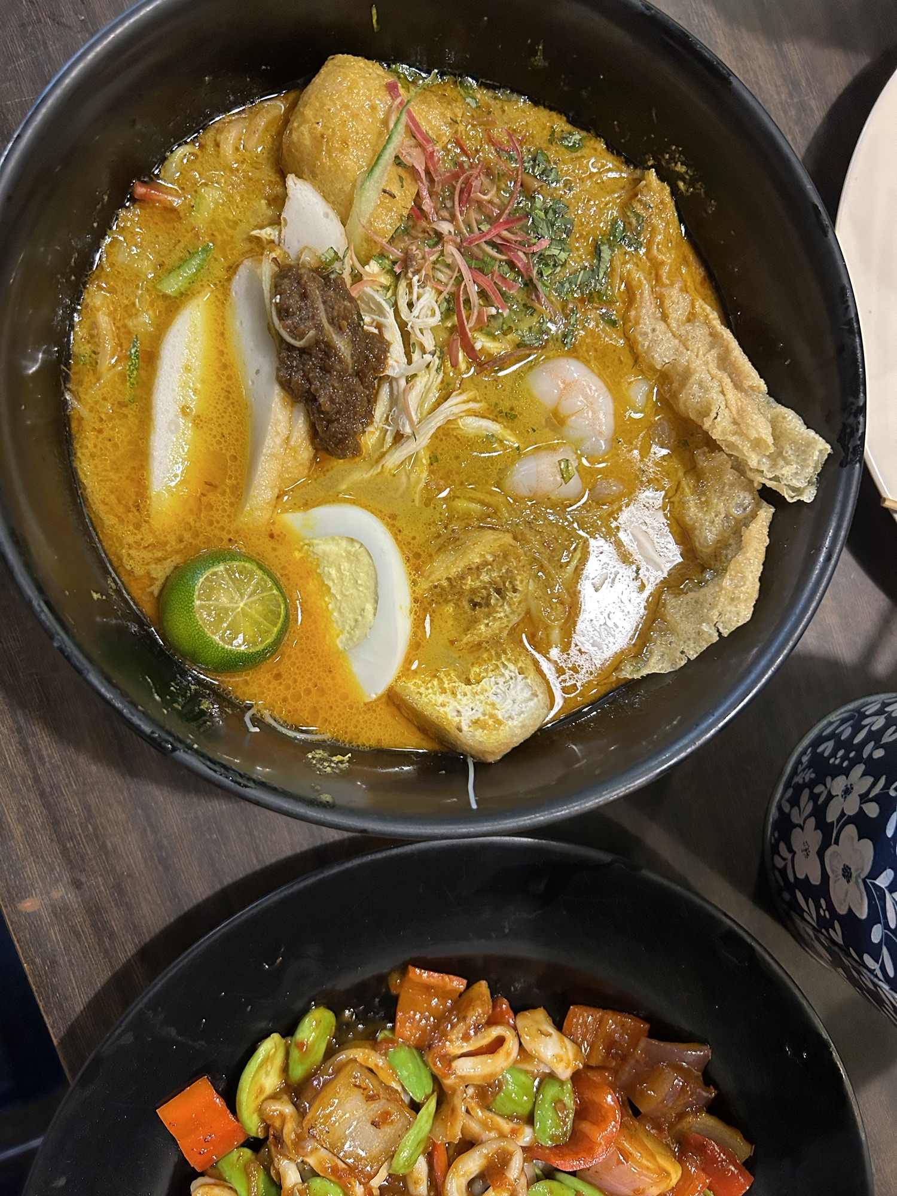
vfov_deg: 67.3
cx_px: 448
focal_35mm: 26
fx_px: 898
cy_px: 598
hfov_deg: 53.1
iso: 400
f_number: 1.5
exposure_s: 1/50
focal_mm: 5.7
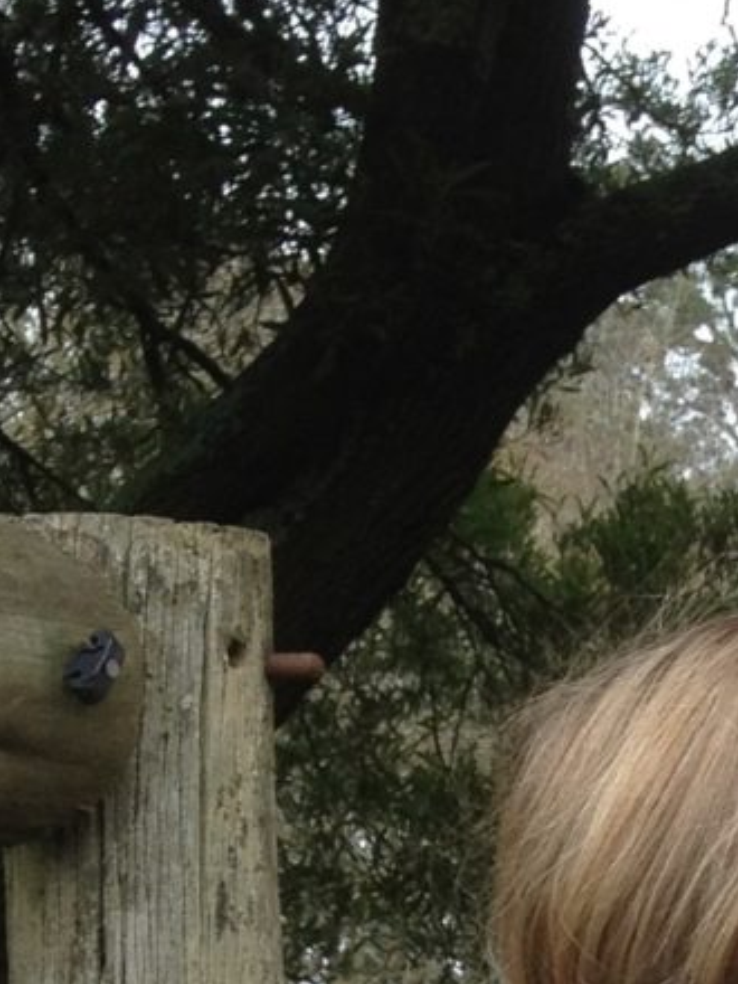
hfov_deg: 8.7
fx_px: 4633
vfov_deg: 11.3
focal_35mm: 163
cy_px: 1776
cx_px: 1387
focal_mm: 4.28
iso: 50
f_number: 2.4
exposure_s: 1/203
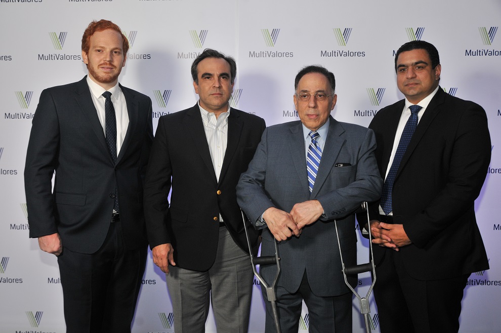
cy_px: 166
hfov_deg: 49.6
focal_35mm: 39
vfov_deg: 34.1
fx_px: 542
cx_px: 250
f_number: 5.6
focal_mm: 26
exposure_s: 1/125
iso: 400
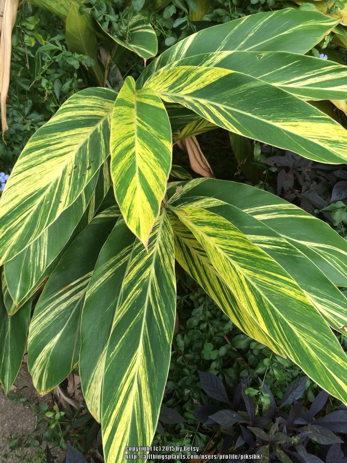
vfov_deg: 61.7
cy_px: 232
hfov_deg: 48.2
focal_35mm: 29
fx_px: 388
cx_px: 174
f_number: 2.2
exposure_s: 1/120
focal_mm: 4.15
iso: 32
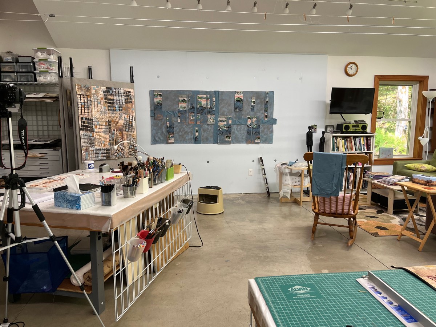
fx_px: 327
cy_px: 164
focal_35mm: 26
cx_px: 218
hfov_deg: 67.3
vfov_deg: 53.1
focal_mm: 5.1
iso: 125
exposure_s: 1/102
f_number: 1.6
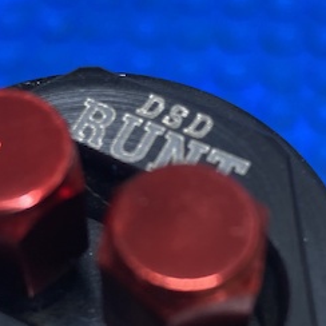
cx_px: 136
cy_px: 230
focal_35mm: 81
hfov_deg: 21.4
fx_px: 863
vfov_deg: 21.3
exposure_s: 1/60
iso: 125
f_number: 1.8
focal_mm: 3.99
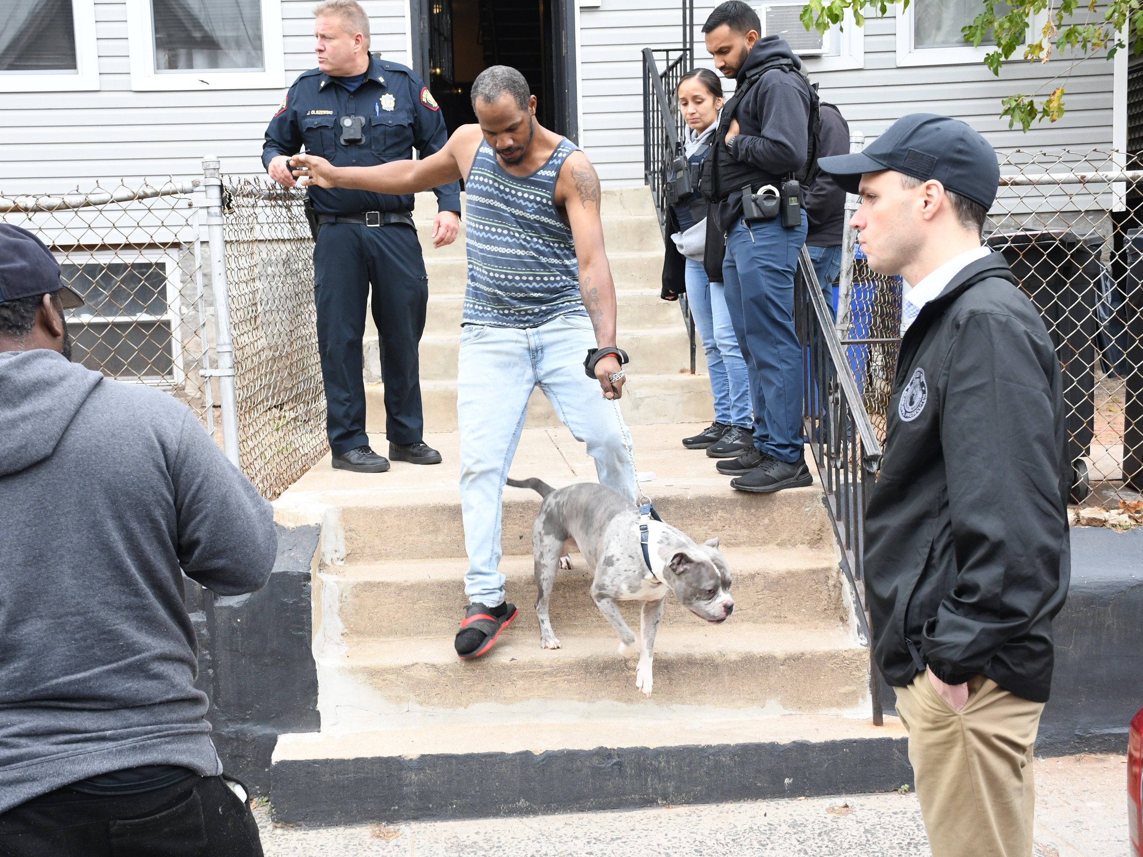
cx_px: 515
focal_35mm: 49
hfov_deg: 38.9
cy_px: 427
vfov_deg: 29.7
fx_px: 1618
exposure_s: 1/200
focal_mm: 30
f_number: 7.1
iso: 800
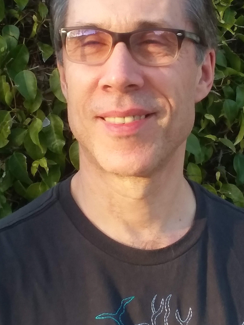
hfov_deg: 36.8
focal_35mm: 39
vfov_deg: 47.7
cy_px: 138
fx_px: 366
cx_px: 137
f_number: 1.9
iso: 40
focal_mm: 2.47
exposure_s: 1/150
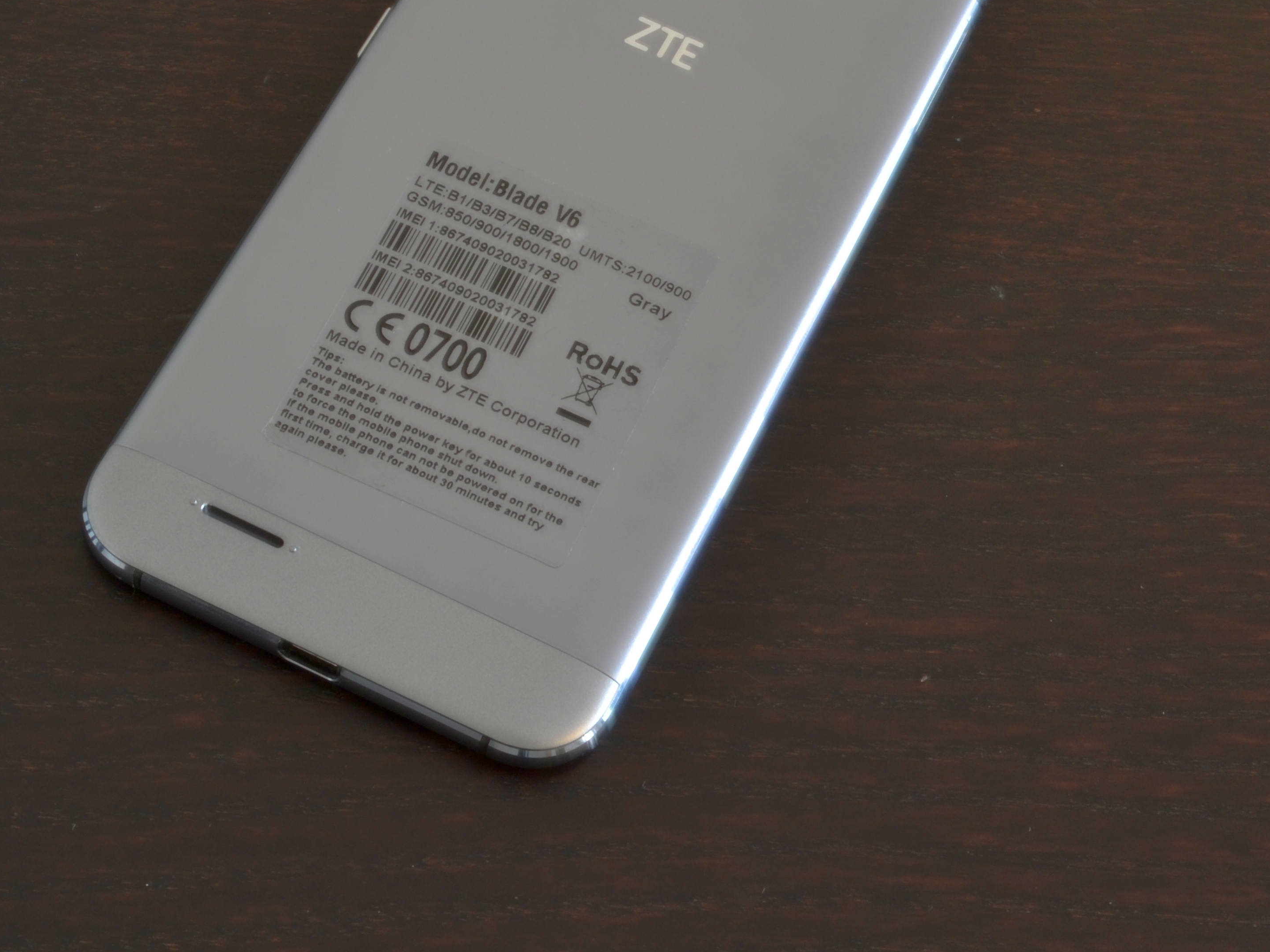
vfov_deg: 16.7
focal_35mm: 88
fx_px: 3228
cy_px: 299
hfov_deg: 22.2
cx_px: 572
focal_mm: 38
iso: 100
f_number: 20
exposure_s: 30
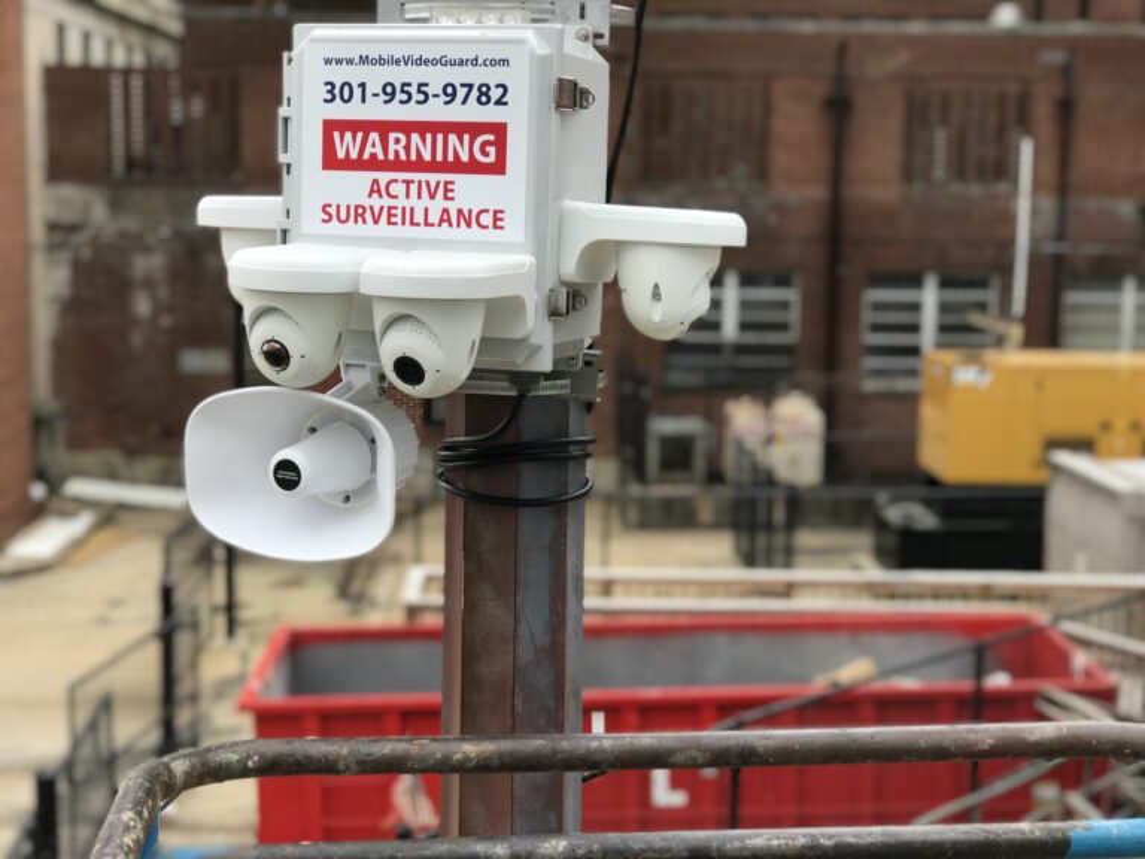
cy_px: 430
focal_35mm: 57
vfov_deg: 25.7
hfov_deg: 33.8
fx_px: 1885
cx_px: 572
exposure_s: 1/447
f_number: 2.8
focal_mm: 6.6
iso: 20
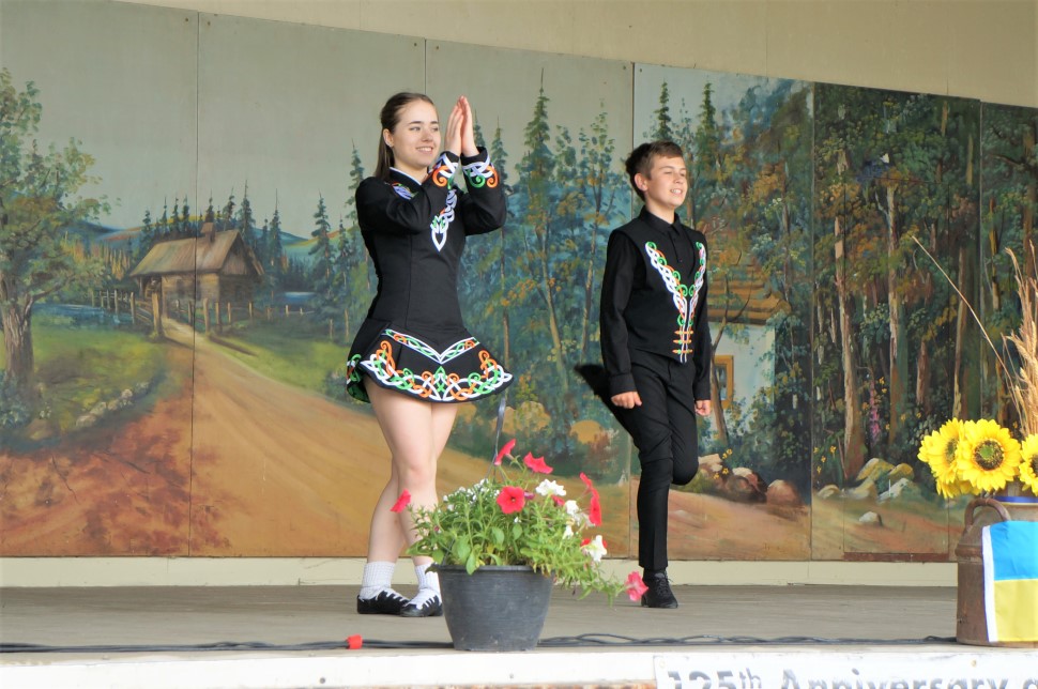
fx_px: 2376
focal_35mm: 82
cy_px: 344
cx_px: 519
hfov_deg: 24.6
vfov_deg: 16.5
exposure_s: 1/100
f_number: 5.6
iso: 125
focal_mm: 55
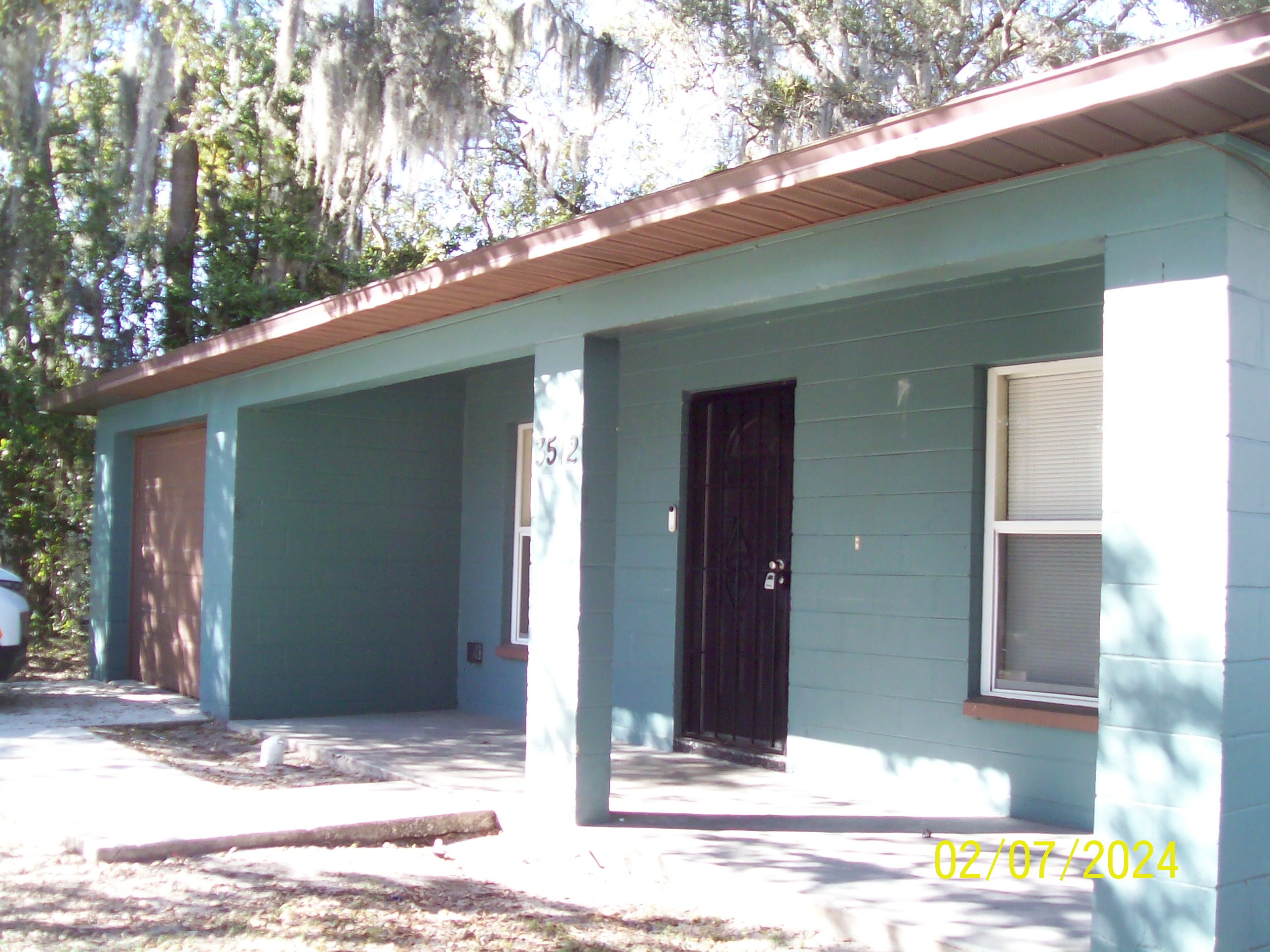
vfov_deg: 39.6
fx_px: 1321
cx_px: 635
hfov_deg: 51.4
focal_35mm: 36
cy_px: 476
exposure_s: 1/95.6
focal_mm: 6
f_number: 2.7
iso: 80
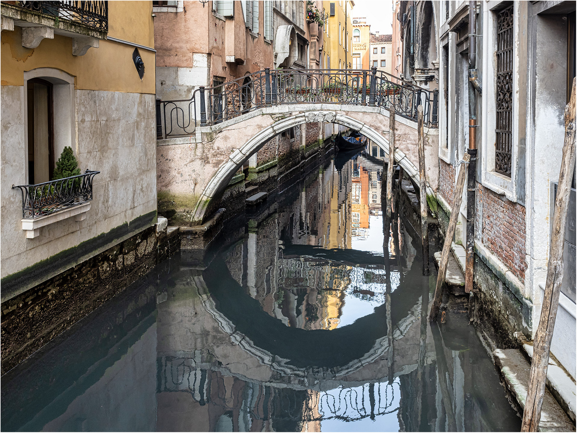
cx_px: 288
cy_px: 216
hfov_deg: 53.9
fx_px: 567
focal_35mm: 34
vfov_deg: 41.8
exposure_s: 1/60
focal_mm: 17
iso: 250
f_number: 5.6
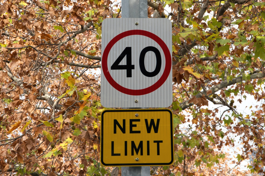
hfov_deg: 22.7
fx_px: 661
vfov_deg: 15.1
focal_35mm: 90
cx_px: 132
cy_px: 88
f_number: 8
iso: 400
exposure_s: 1/320
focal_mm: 60
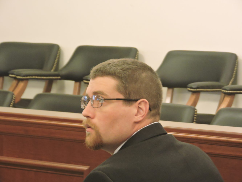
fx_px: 1398
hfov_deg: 9.9
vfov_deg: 7.4
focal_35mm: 200
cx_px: 121
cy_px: 91
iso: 800
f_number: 4.6
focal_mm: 35.7
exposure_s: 1/13
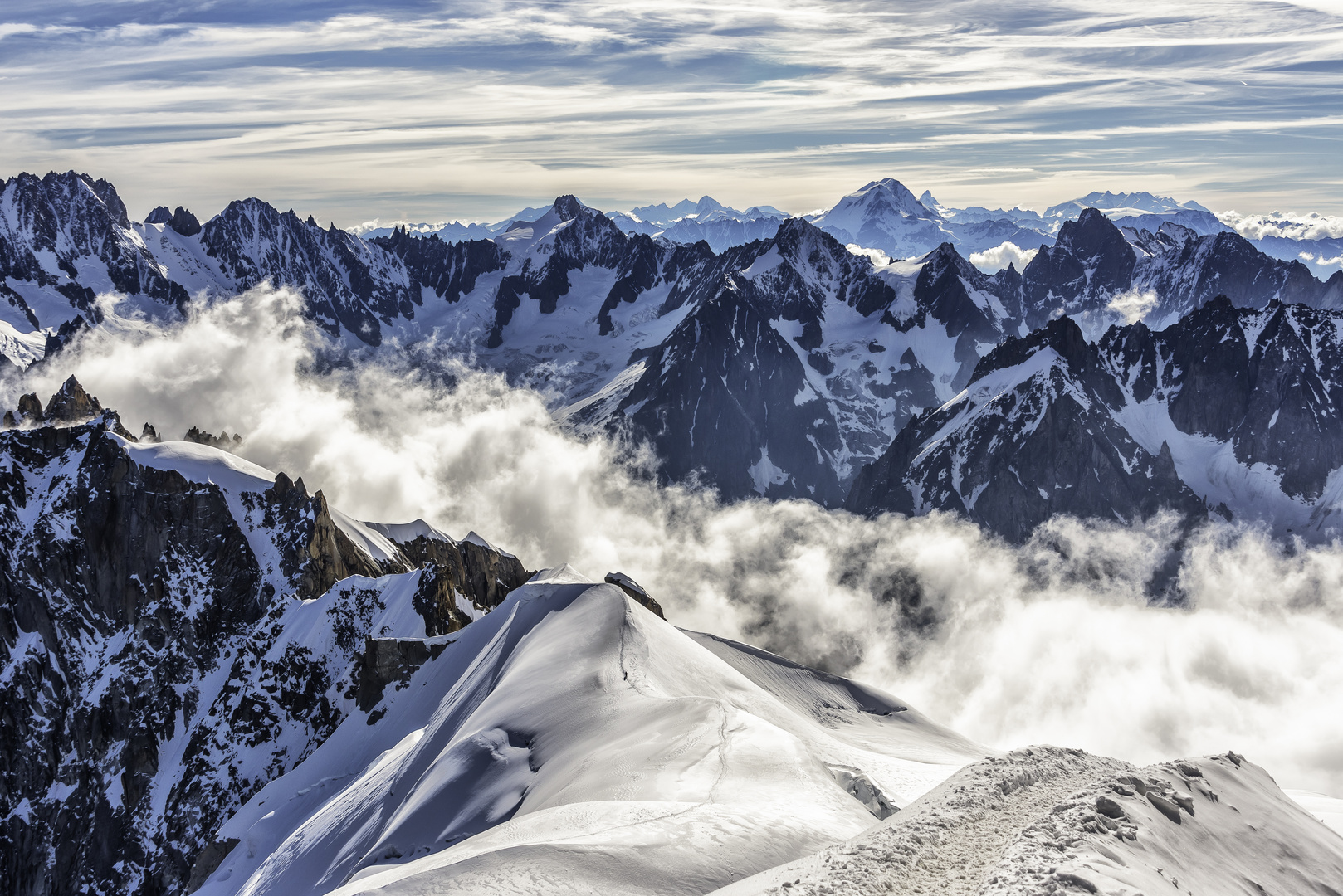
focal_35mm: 48
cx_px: 672
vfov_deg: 28.1
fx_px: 1791
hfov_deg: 41.1
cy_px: 448
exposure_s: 1/800
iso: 100
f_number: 10
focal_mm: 48
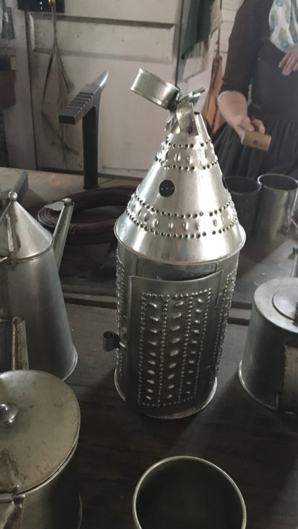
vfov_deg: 61.0
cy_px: 262
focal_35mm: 32
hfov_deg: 36.7
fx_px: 450
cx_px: 147
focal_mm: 4.15
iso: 200
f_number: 2.2
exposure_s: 1/15
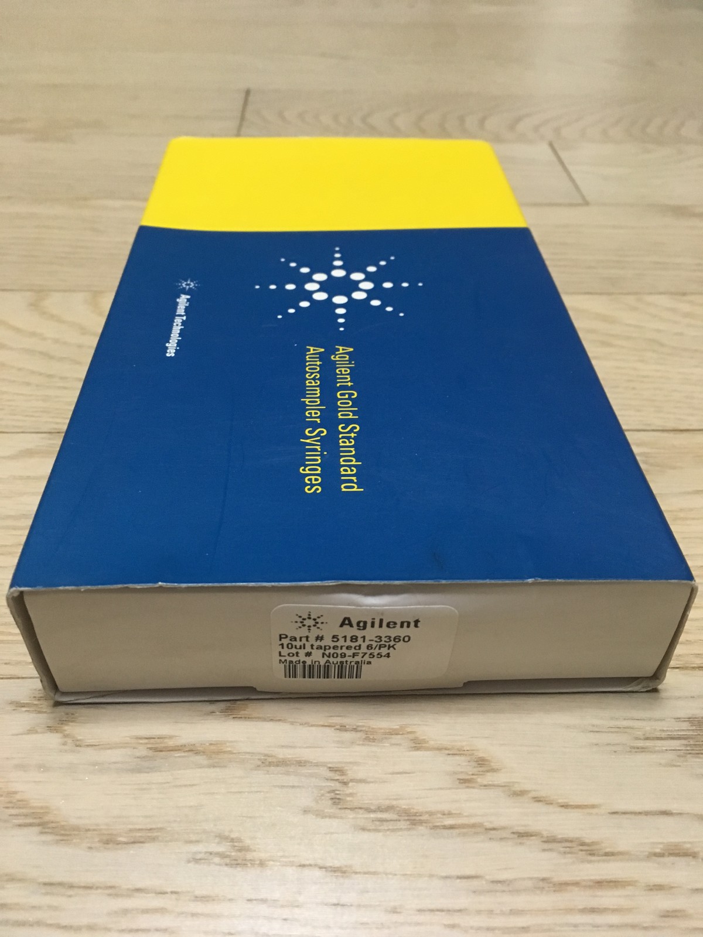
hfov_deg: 48.2
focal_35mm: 29
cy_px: 468
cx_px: 352
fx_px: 785
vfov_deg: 61.7
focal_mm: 4.15
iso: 200
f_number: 2.2
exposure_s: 1/30
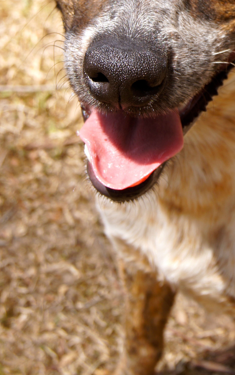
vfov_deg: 14.9
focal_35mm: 138
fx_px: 1414
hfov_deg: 9.5
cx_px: 207
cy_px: 22
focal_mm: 45
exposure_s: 1/100
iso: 100
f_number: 11
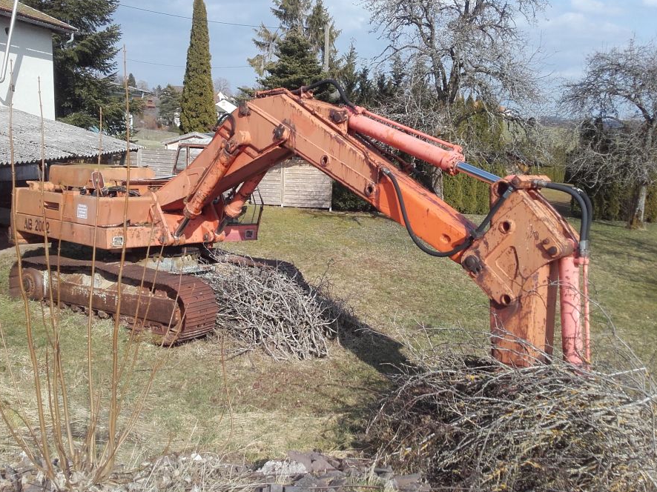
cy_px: 247
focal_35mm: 35
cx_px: 313
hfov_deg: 52.6
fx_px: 664
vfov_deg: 40.7
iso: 50
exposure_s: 1/993
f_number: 2.2
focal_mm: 3.31
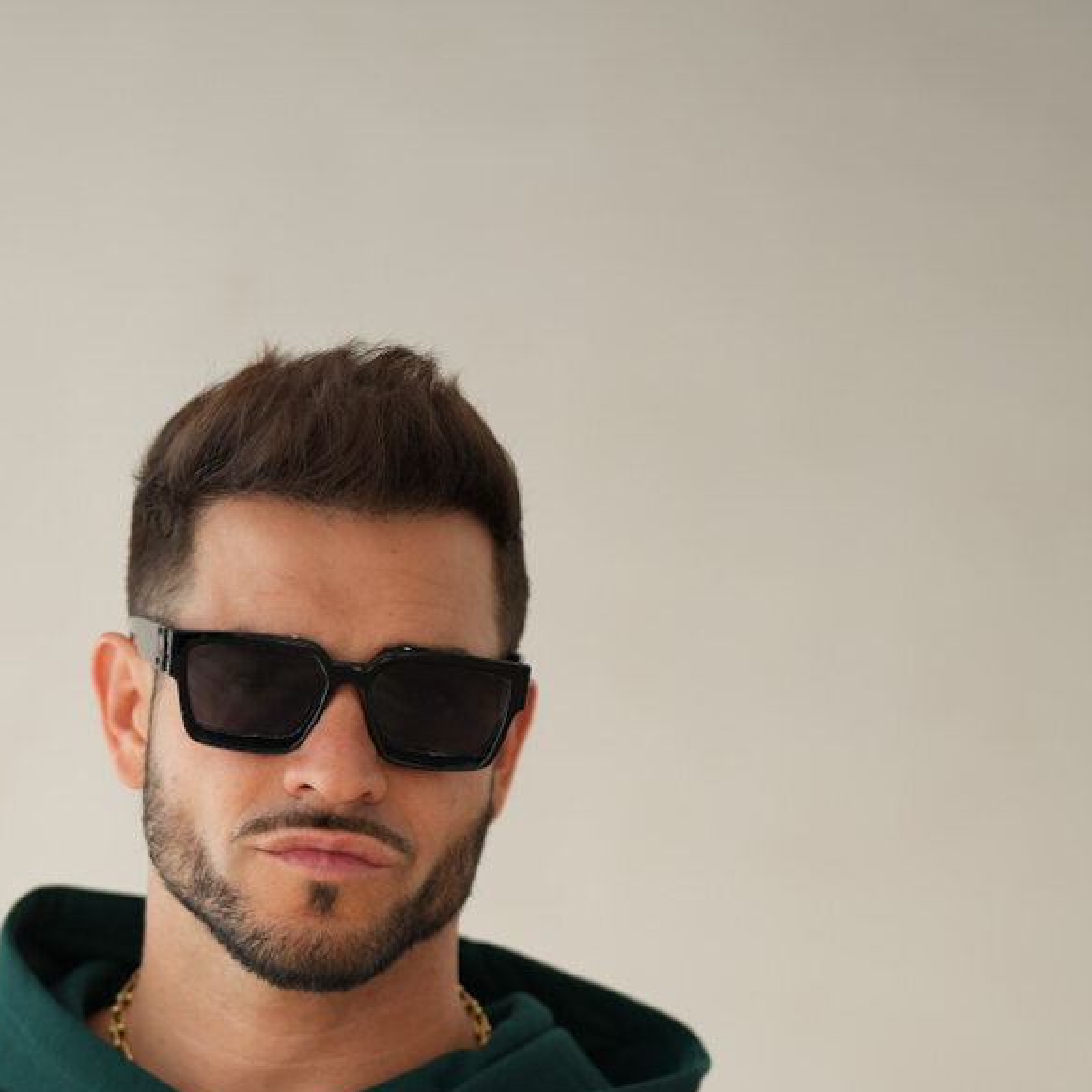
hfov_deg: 14.8
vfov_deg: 14.3
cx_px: 234
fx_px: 4176
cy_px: 1442
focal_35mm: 117
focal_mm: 50
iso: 100
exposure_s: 1/400
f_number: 1.6
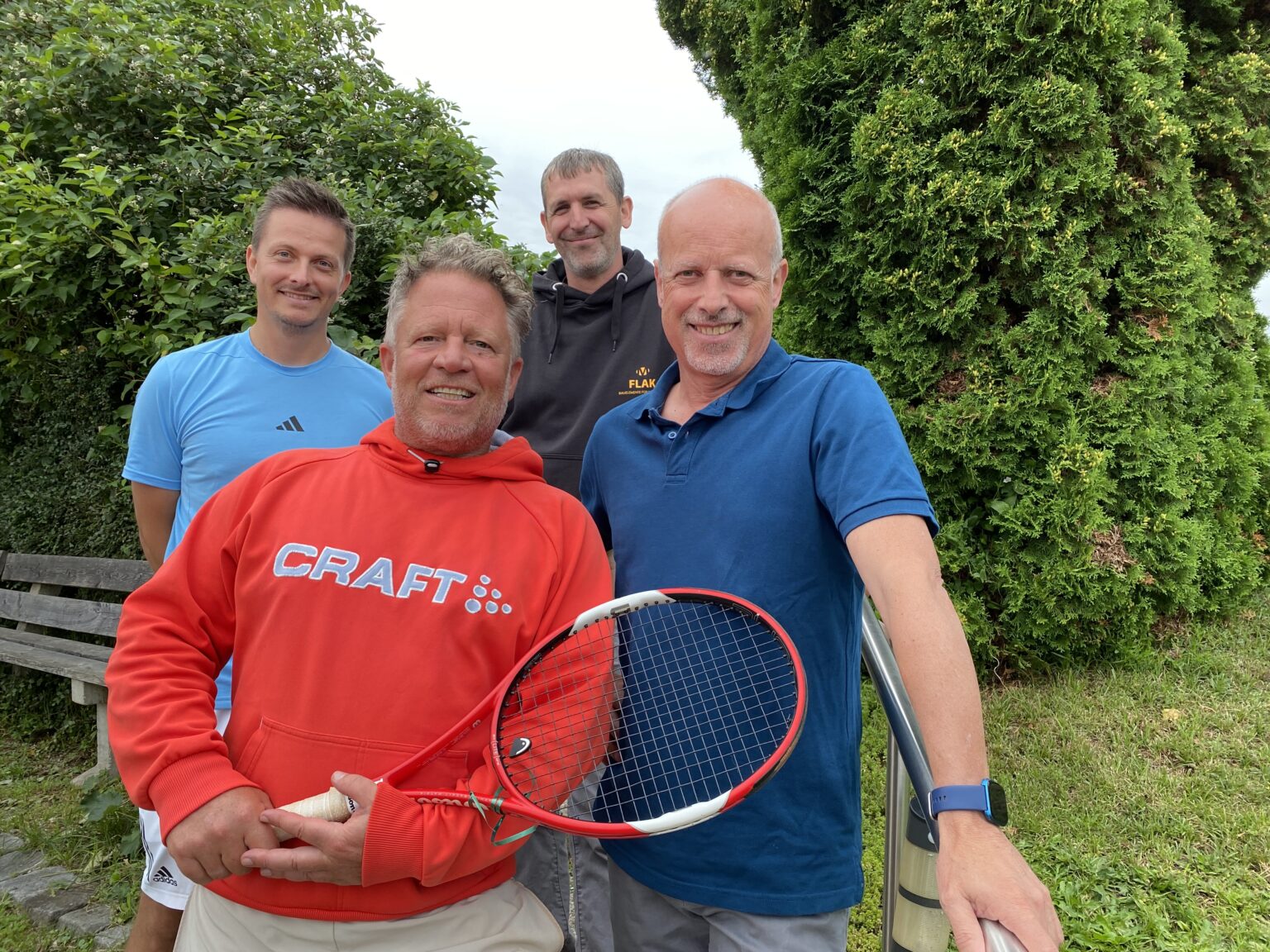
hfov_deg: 67.3
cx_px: 635
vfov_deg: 53.1
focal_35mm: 26
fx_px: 954
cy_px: 476
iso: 50
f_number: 1.8
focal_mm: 4.25
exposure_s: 1/121
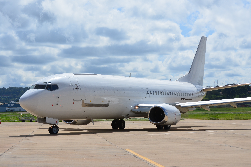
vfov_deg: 16.5
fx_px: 574
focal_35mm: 82
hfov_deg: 24.7
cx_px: 126
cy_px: 84
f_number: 11
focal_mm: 55
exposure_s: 1/500
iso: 200
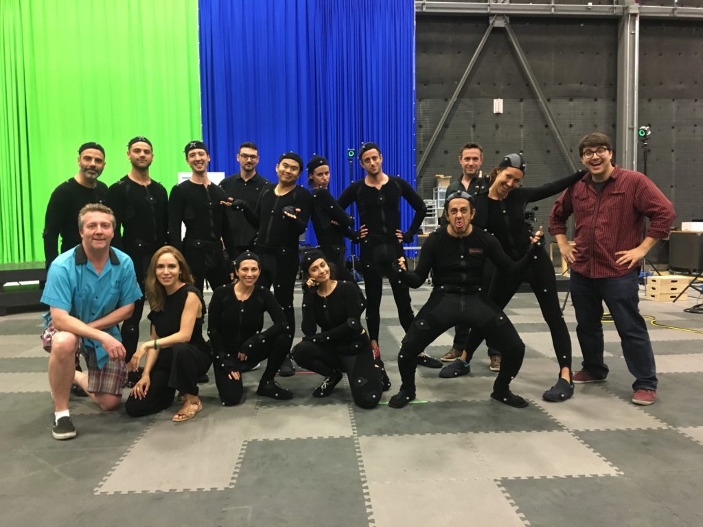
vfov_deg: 48.2
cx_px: 352
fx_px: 589
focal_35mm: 29
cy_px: 264
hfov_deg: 61.7
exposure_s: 1/17
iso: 200
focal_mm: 4.15
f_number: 2.2
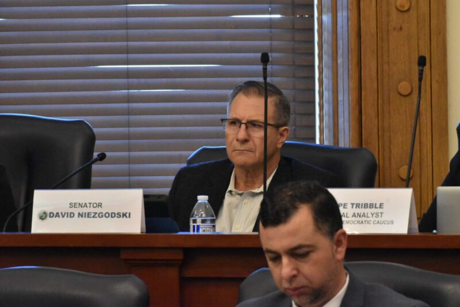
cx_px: 230
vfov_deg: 7.6
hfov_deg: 11.4
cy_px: 154
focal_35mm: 180
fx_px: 2299
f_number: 10
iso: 10000
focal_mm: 120
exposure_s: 1/160
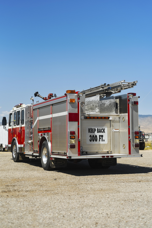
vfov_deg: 32.9
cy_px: 113
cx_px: 76
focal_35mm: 61
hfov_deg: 22.3
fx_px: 386
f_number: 3.5
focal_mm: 60
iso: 80
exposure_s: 1/2500
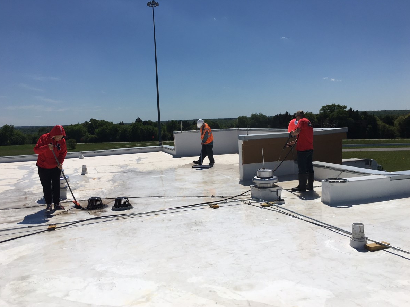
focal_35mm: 30
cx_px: 208
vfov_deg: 46.8
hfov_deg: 60.0
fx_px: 355
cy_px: 157
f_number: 2.2
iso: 25
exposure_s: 1/5917
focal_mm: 4.15
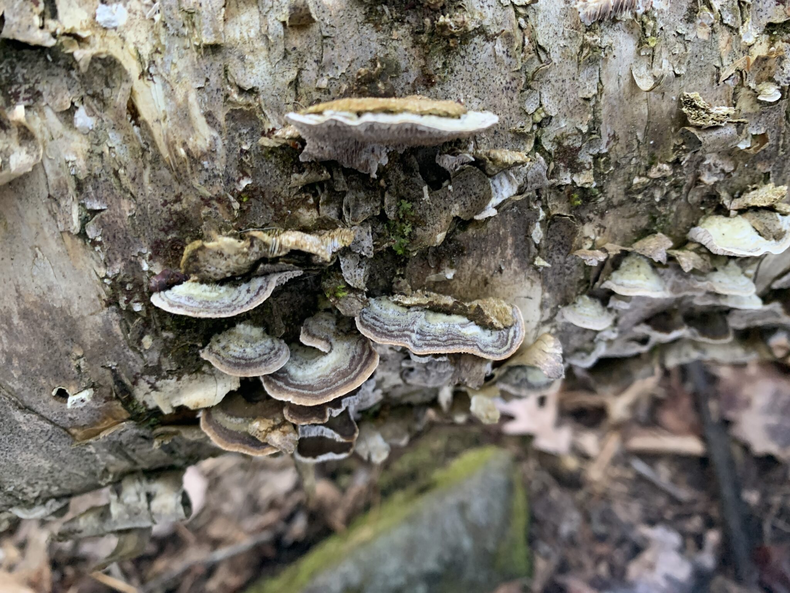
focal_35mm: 26
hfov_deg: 67.3
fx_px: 593
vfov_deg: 53.1
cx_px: 395
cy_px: 296
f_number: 1.8
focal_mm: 4.25
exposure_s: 1/60
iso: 200
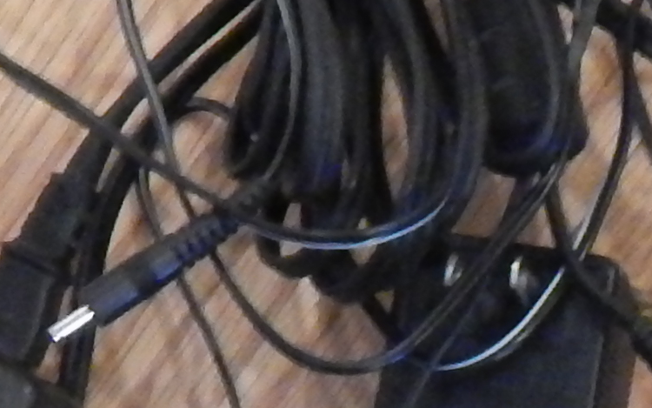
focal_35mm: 228
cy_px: 1020
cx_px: 1331
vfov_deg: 5.5
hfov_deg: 8.7
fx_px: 4052
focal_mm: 6.1
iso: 640
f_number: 3.3
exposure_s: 1/8
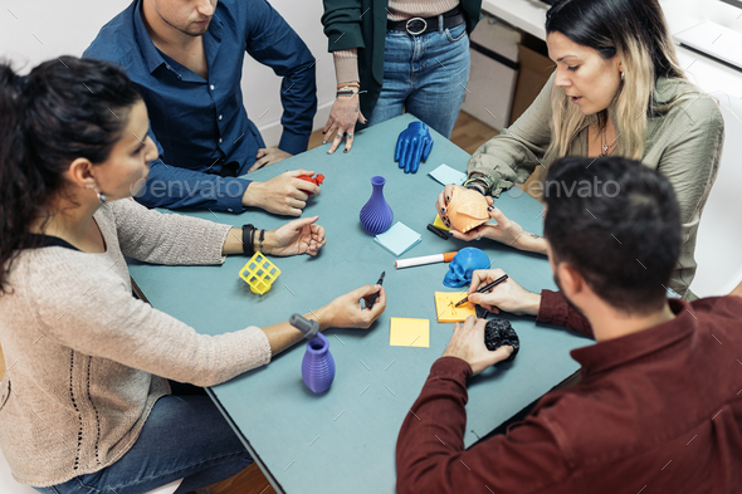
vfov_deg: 37.8
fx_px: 721
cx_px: 371
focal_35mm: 35
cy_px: 247
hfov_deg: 54.4
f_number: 2
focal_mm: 35
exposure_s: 1/400
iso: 800
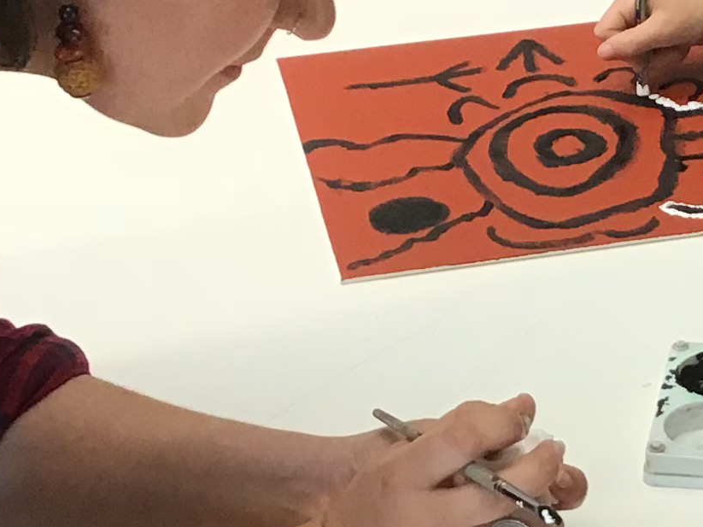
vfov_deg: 12.0
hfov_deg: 15.8
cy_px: 376
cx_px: 617
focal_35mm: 123
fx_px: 2498
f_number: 2.4
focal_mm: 3.3
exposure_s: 1/33
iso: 50
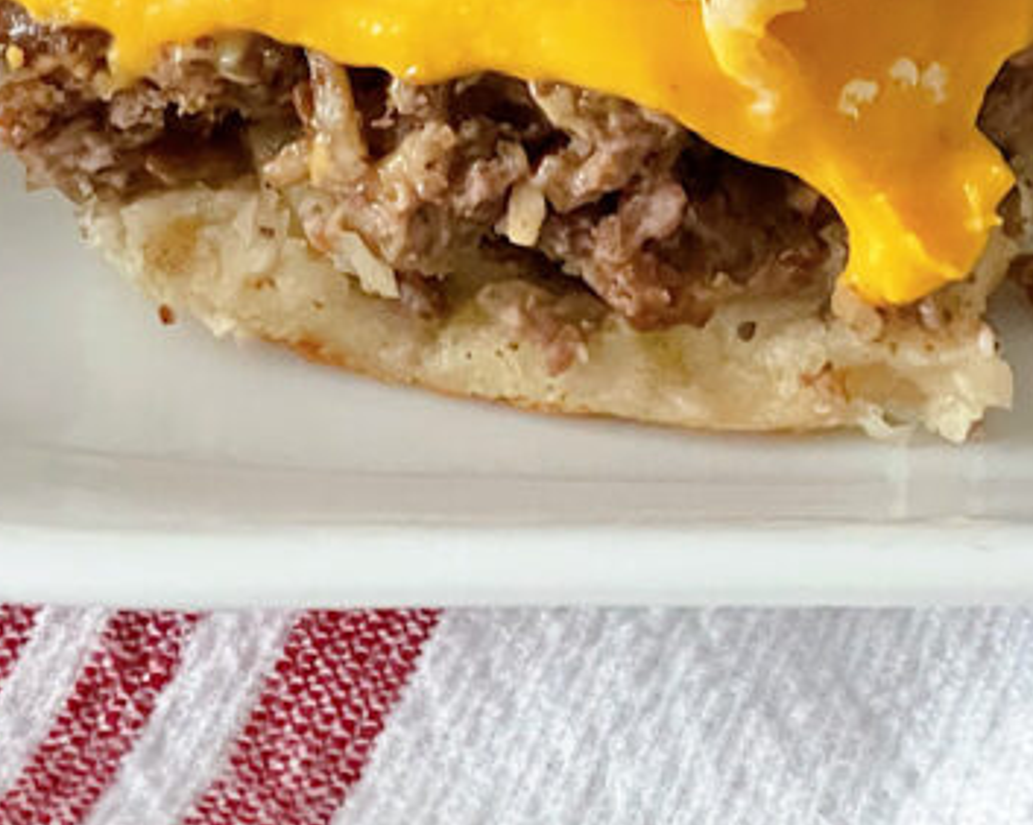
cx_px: 612
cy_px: -453
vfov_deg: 8.8
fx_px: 5195
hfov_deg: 11.4
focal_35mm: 170
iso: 640
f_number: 2.2
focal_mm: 7.5
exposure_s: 1/60
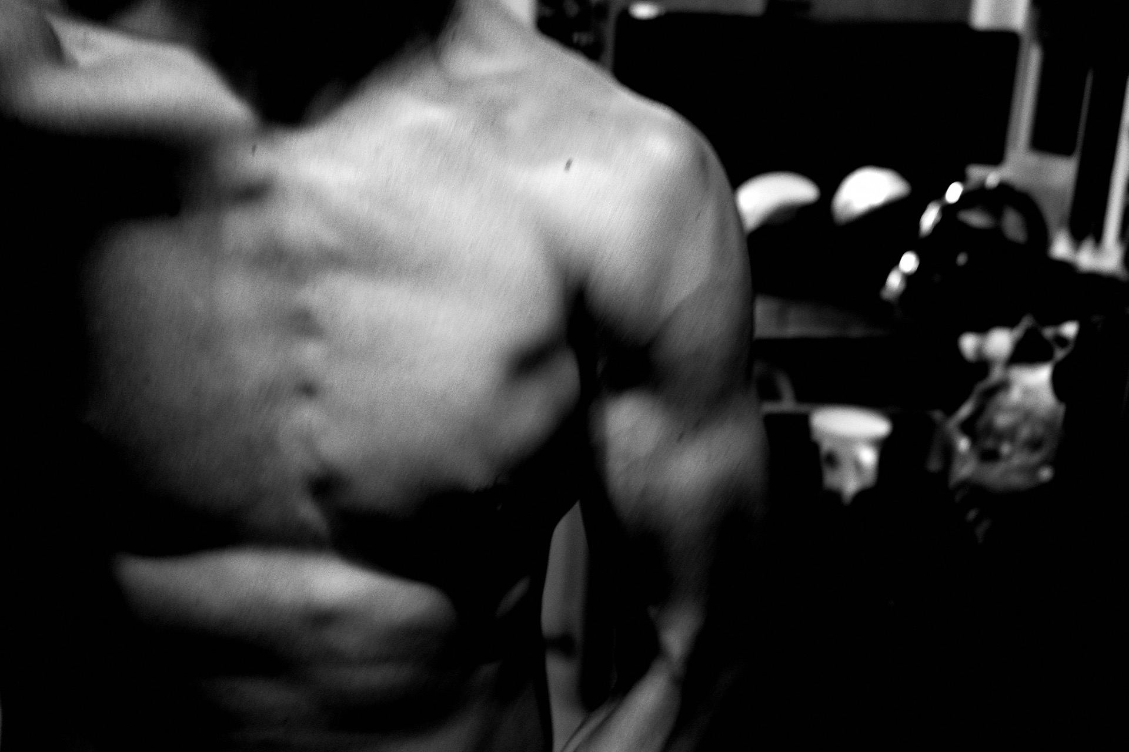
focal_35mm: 40
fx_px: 1254
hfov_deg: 48.5
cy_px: 376
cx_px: 564
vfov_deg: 33.4
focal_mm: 26
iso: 250
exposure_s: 1/40
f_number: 2.8
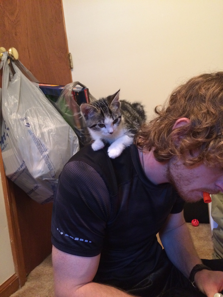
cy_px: 148
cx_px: 112
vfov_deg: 61.7
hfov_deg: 48.2
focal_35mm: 29
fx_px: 249
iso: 320
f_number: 2.2
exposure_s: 1/30
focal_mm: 4.15
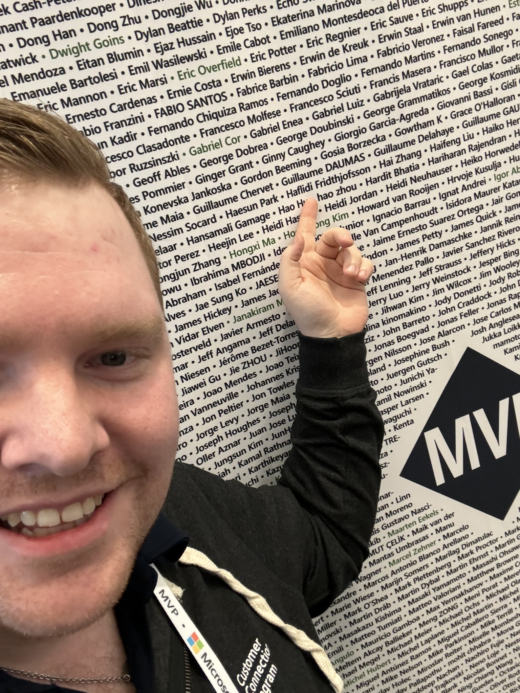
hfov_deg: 46.8
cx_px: 260
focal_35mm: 30
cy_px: 346
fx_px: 601
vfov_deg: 60.0
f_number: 1.9
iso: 320
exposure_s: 1/40
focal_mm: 2.69
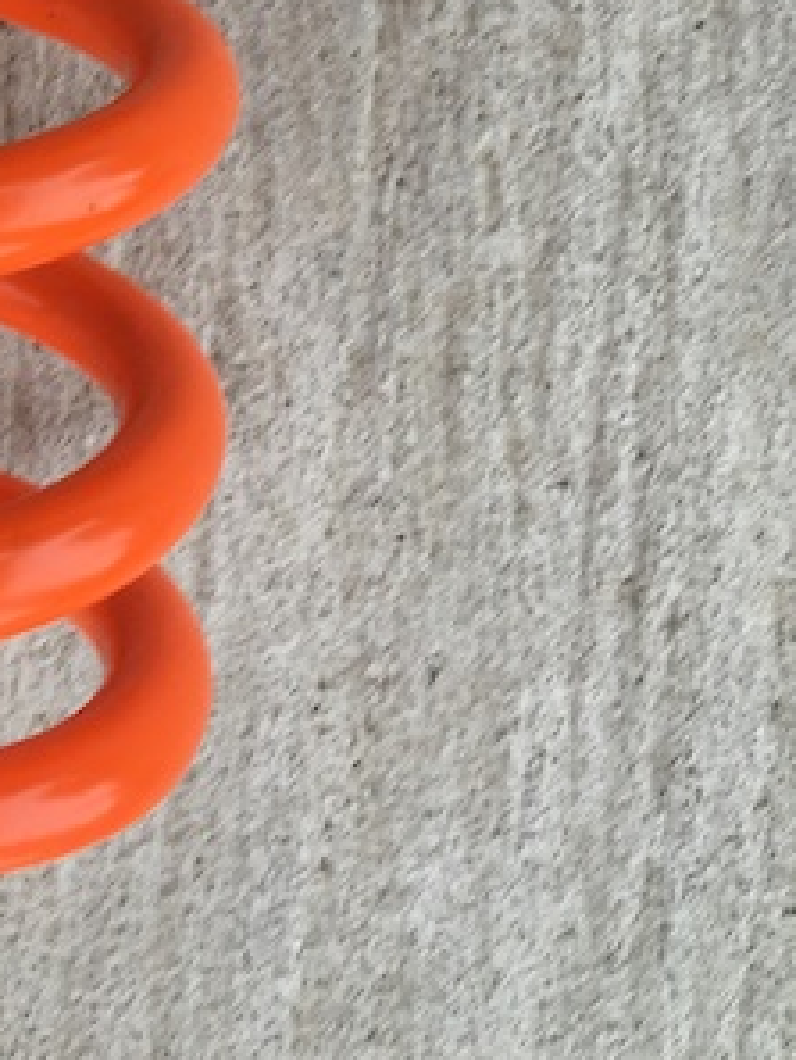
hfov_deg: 18.2
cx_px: -82
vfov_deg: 22.8
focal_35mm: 78
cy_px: -239
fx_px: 2390
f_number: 2.2
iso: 25
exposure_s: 1/60
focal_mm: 4.15
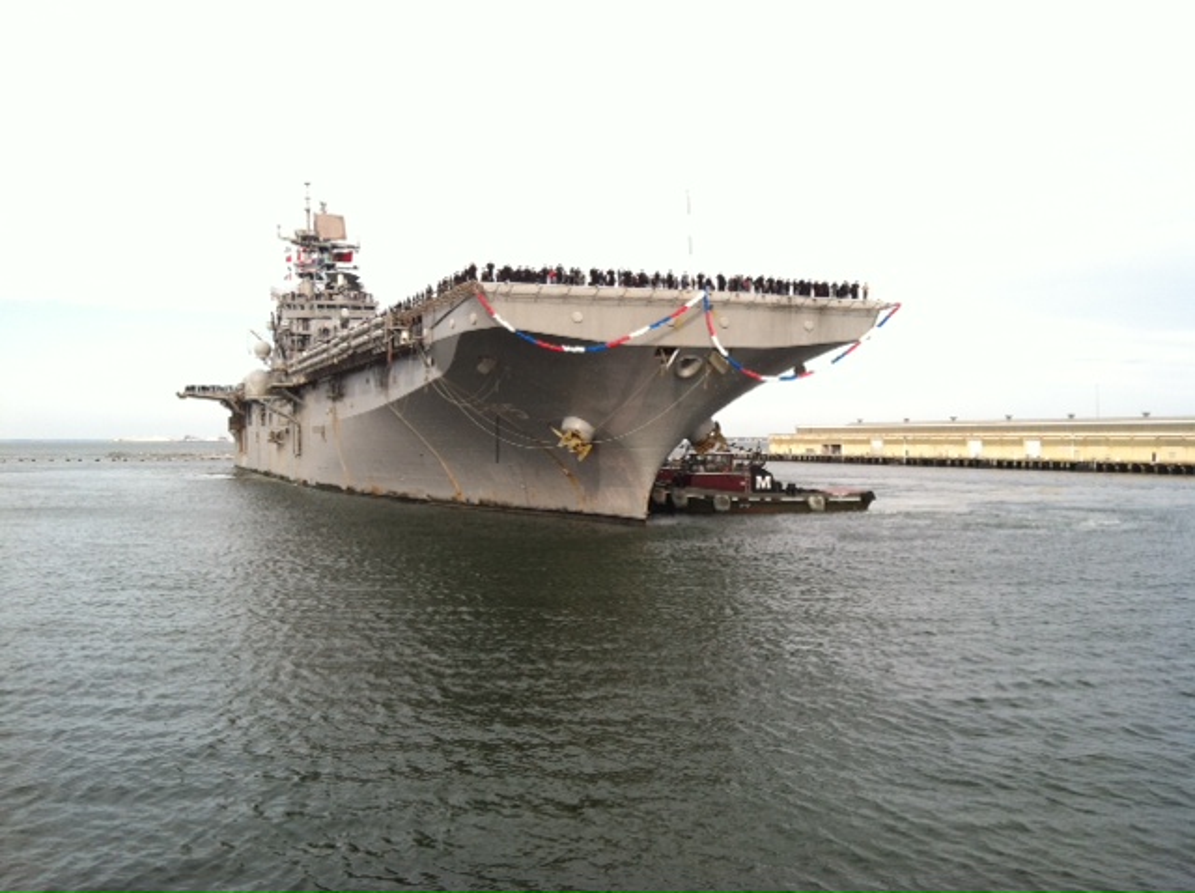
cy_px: 446
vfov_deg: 40.6
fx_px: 1206
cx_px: 598
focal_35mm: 35
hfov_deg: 52.7
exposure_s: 1/545
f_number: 2.8
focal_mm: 3.85
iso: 80
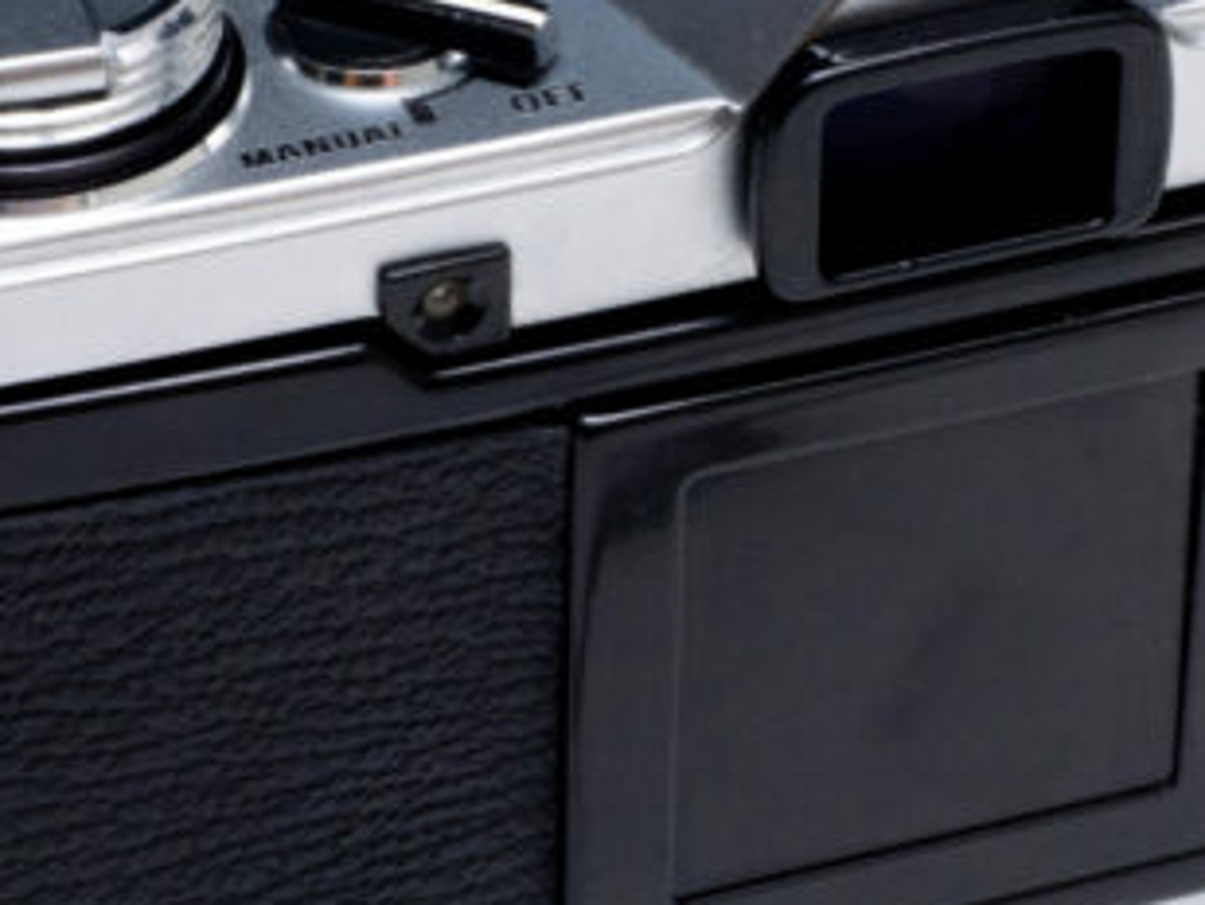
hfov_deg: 9.9
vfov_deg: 7.5
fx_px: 6930
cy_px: 242
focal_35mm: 199
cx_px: 897
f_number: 20
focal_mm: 40
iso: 800
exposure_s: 1/125
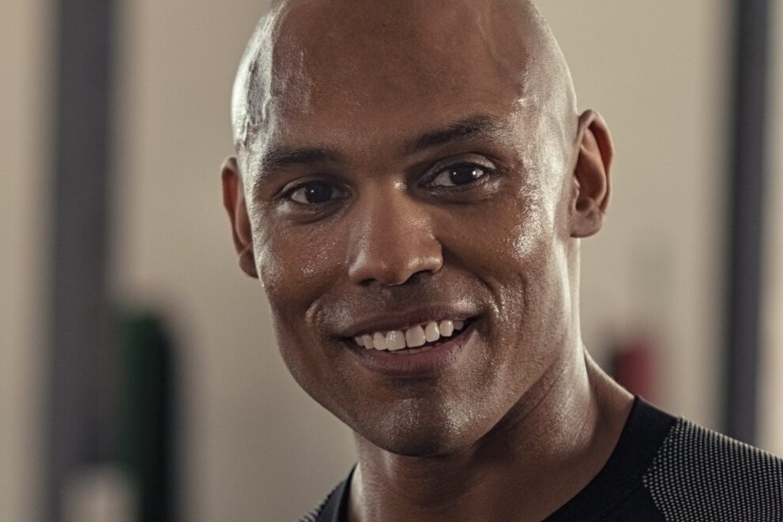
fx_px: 7067
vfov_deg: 4.2
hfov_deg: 6.3
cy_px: 443
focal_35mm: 325
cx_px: 418
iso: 200
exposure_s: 1/1000
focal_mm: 105
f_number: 2.8
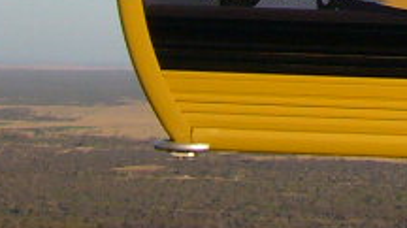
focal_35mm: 181
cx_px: 697
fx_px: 1951
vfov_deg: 6.1
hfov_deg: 11.2
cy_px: -492
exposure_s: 1/200
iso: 80
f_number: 5.6
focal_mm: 4.6
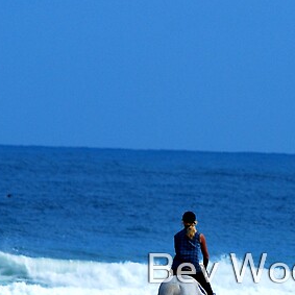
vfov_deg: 1.9
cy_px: 263
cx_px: 274
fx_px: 8697
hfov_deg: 1.9
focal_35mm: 902
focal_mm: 200
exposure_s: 1/250
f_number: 10
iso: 160
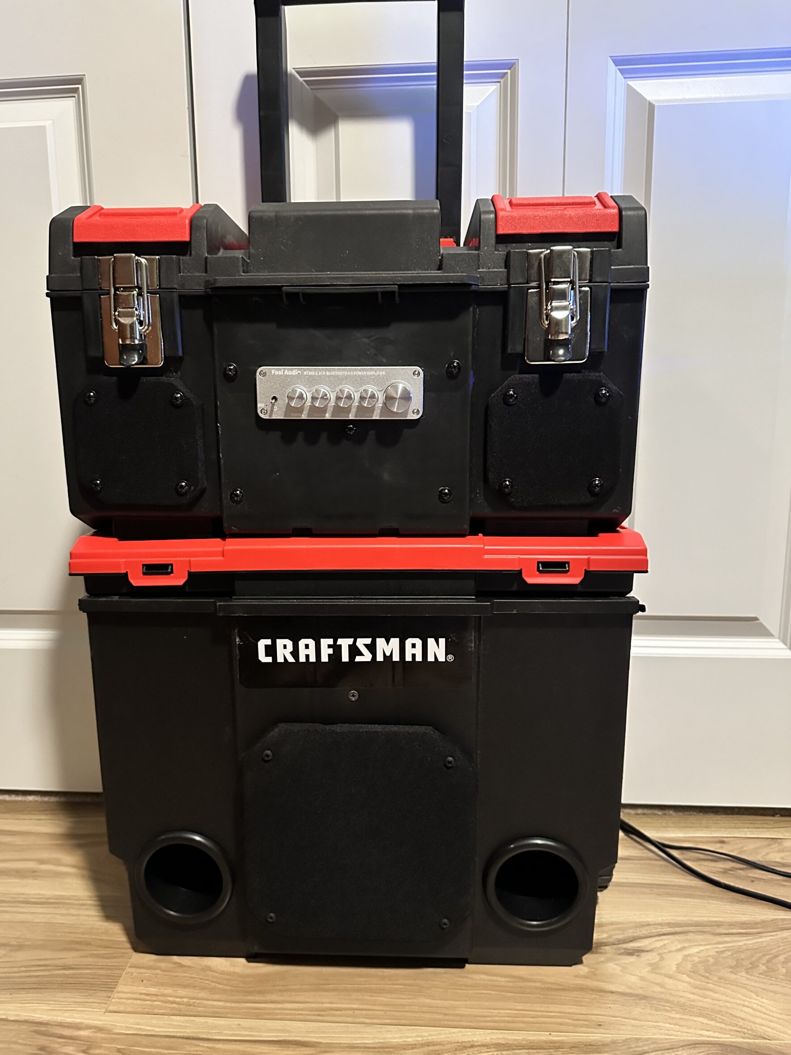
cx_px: 365
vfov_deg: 67.3
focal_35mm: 26
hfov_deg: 53.0
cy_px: 551
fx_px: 792
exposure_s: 1/30
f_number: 1.78
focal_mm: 6.86
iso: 1000
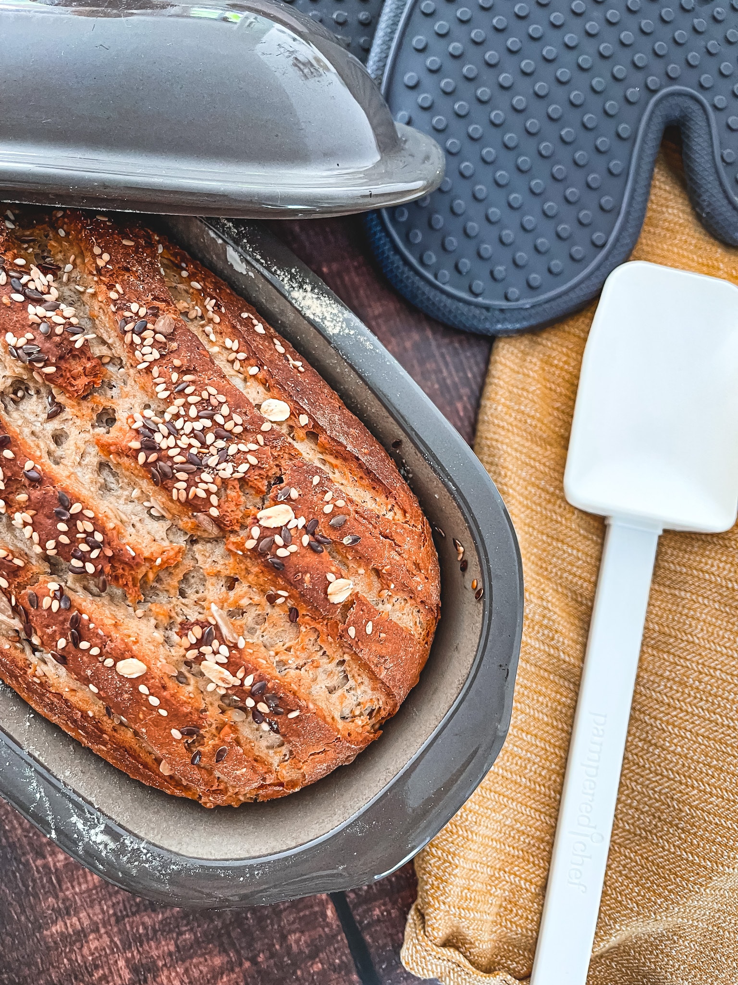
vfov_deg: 67.3
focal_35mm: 26
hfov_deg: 53.1
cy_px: 492
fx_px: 739
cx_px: 369
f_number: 1.6
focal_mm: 5.1
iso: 200
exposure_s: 1/60
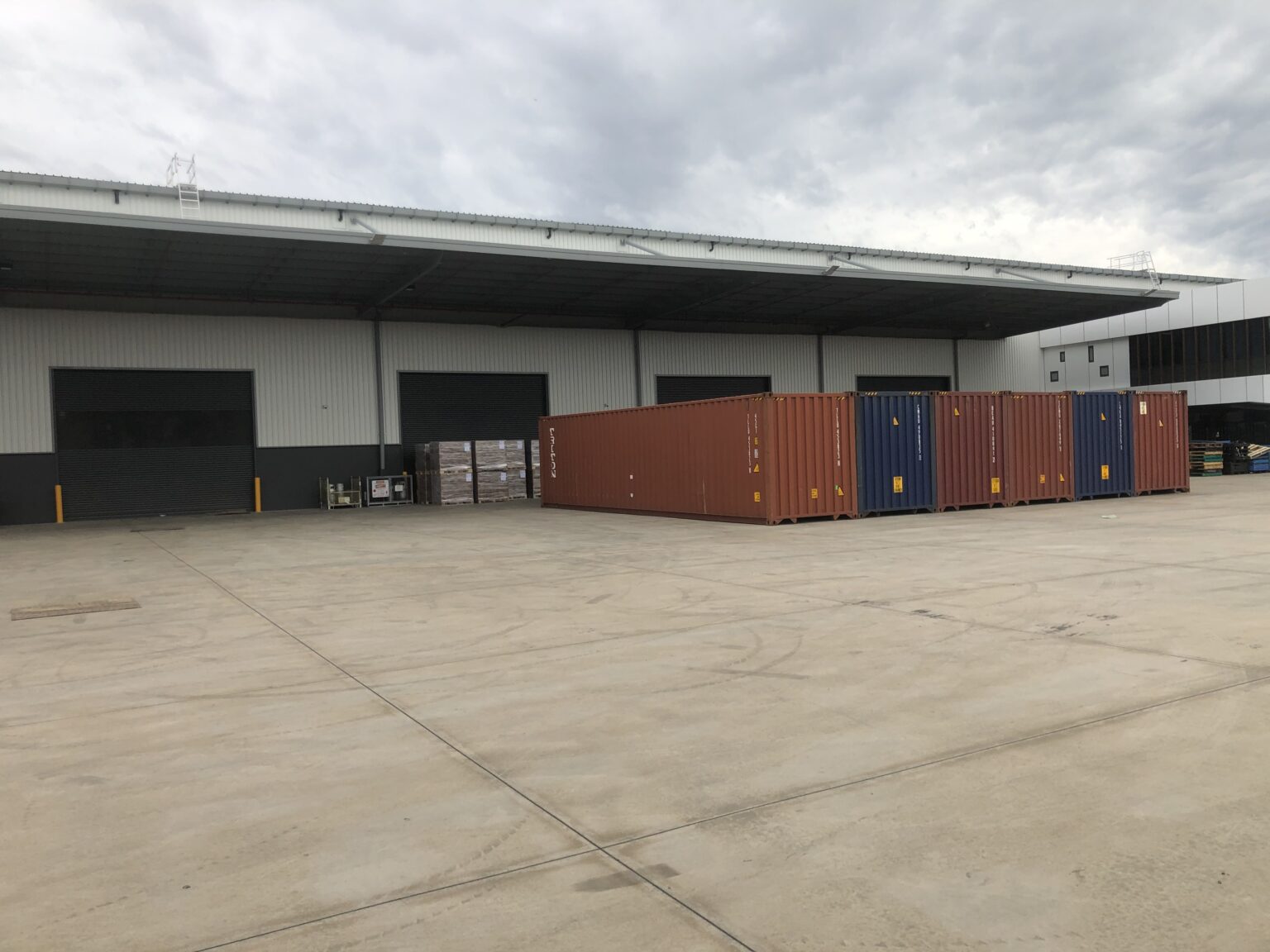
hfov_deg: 63.4
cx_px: 635
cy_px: 476
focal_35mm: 28
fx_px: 1027
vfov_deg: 49.7
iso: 20
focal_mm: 4
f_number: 1.8
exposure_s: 1/1779
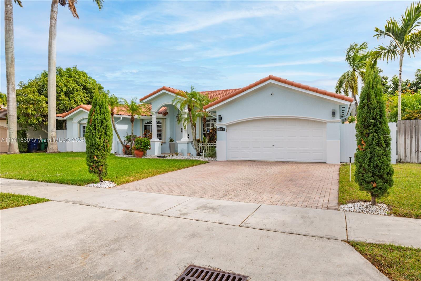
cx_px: 210
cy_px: 140
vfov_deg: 53.1
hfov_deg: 73.8
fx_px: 281
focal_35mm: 24
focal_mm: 24
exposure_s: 1/400
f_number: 10
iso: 320
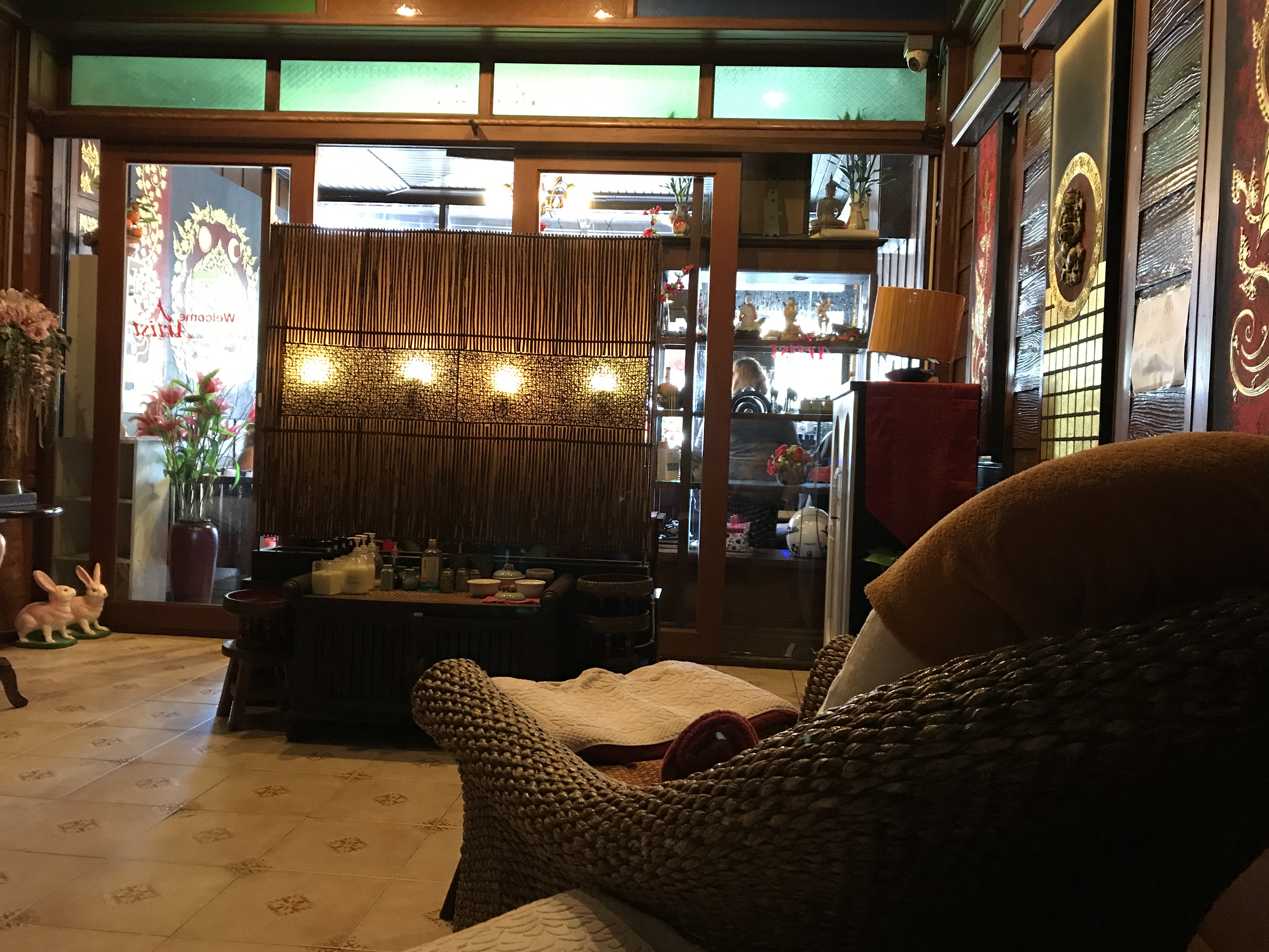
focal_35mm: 29
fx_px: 1063
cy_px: 474
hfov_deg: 61.6
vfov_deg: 48.2
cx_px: 653
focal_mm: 3.99
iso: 100
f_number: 1.8
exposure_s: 1/13
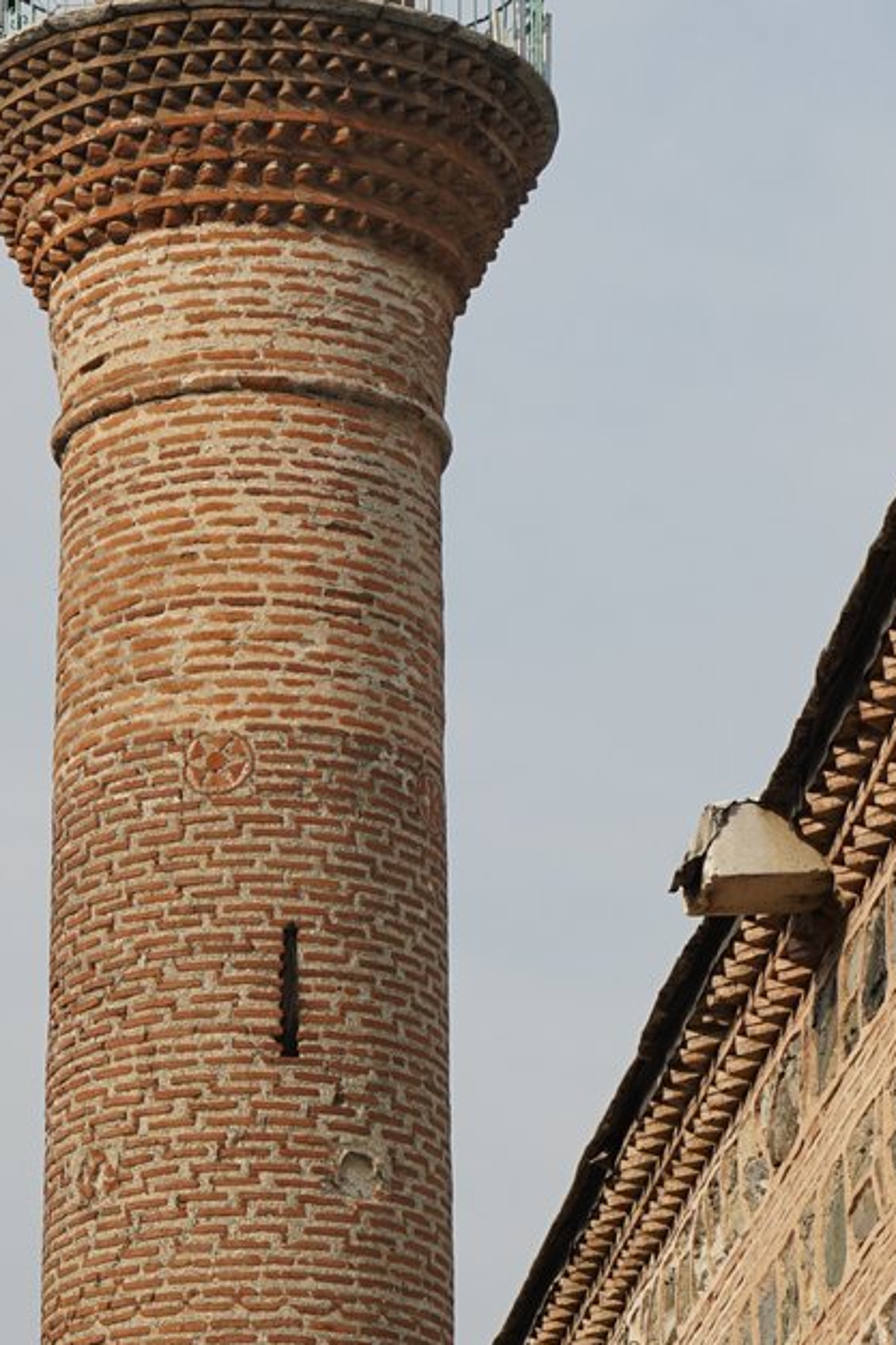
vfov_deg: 13.2
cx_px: 727
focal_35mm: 156
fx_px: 5827
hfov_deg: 8.8
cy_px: 576
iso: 100
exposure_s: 1/320
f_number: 8
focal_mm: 61
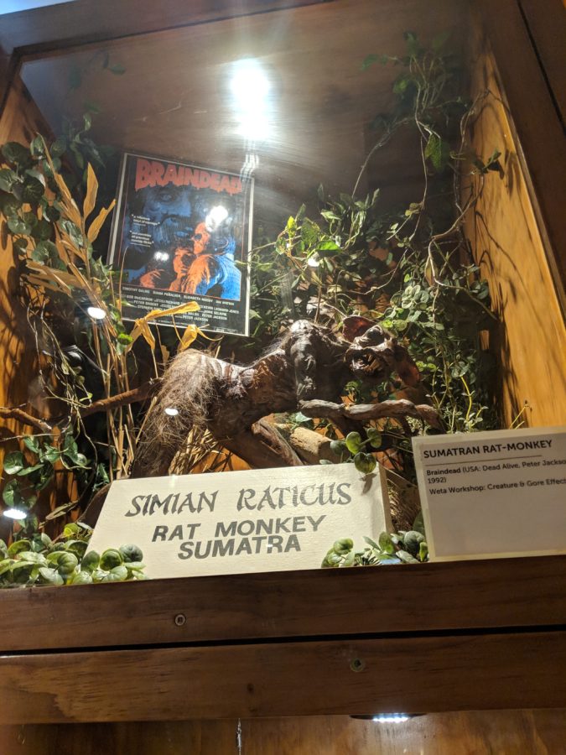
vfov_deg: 65.3
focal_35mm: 27
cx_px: 283
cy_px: 378
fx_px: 589
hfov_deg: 51.4
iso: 165
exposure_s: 1/120
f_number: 1.8
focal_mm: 4.44
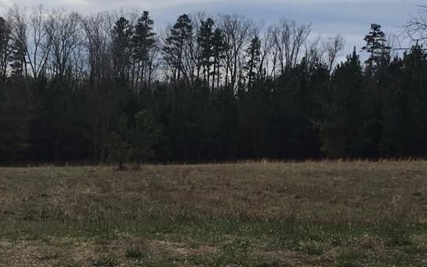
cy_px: 202
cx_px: 174
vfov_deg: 15.5
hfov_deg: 24.6
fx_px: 977
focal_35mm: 84
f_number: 2.2
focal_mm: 4.15
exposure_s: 1/2959
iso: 25
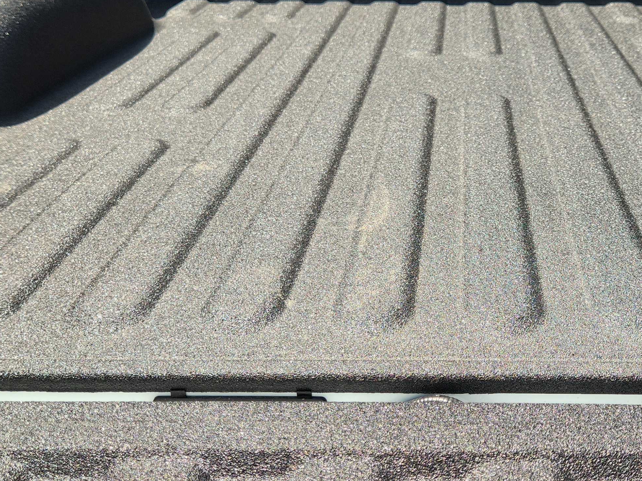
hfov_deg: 39.7
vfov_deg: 30.8
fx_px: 872
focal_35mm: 47
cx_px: 448
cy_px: 278
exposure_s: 1/777
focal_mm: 5.4
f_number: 1.8
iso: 20
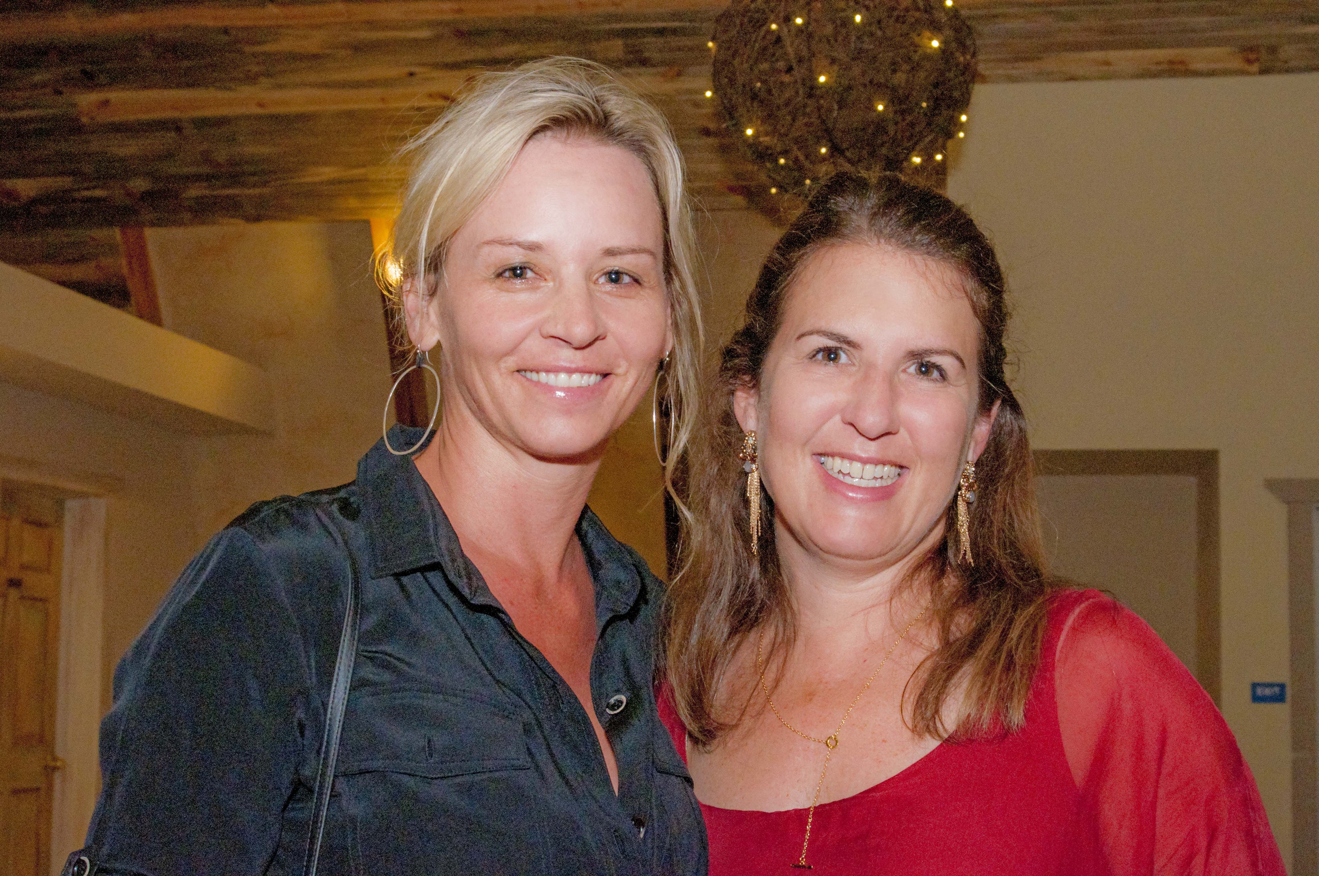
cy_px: 438
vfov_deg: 23.7
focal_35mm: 57
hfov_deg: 35.1
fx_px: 2086
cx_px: 660
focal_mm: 38
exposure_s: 1/100
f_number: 10
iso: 400
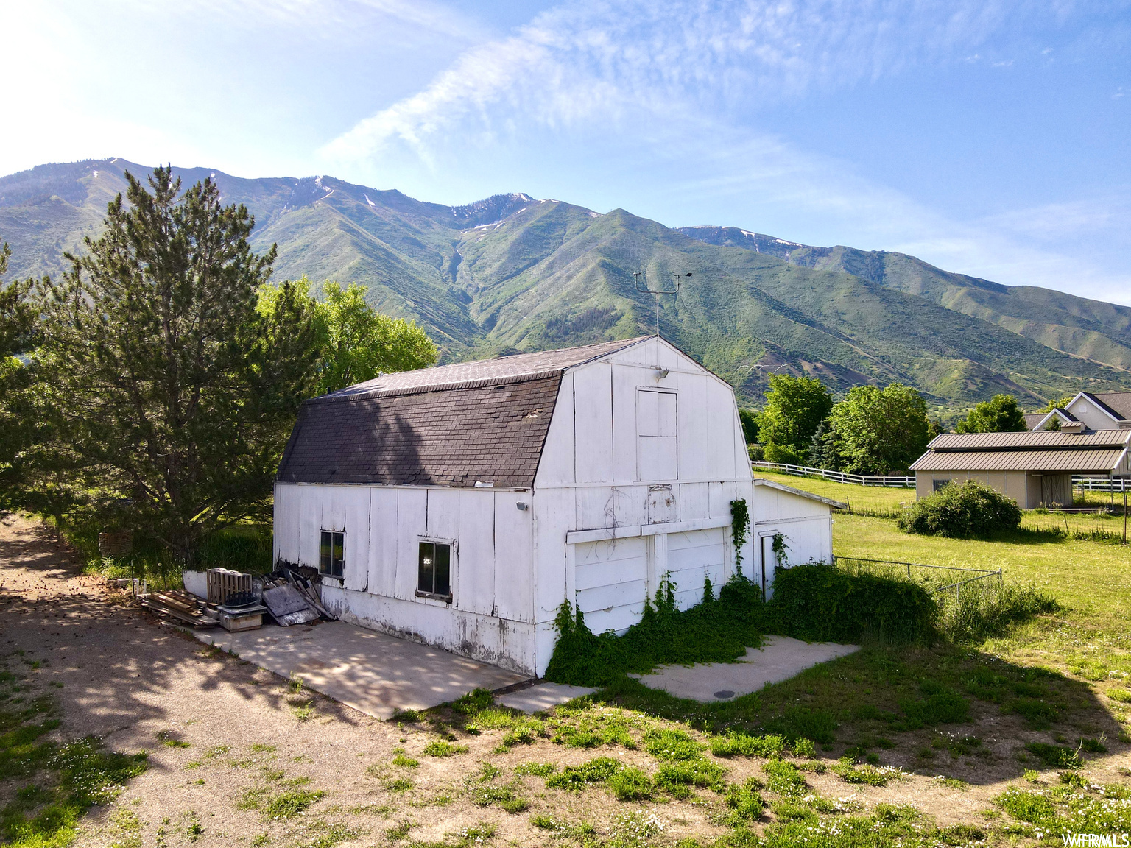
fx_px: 784
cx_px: 566
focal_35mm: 24
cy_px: 424
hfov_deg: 71.6
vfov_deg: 56.8
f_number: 2.8
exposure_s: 1/15
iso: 150
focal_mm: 4.5
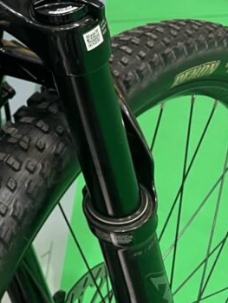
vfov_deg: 24.3
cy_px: -10
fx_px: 667
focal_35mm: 76
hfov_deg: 16.6
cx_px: -164
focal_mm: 4.2
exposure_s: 1/50
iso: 80
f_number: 1.6
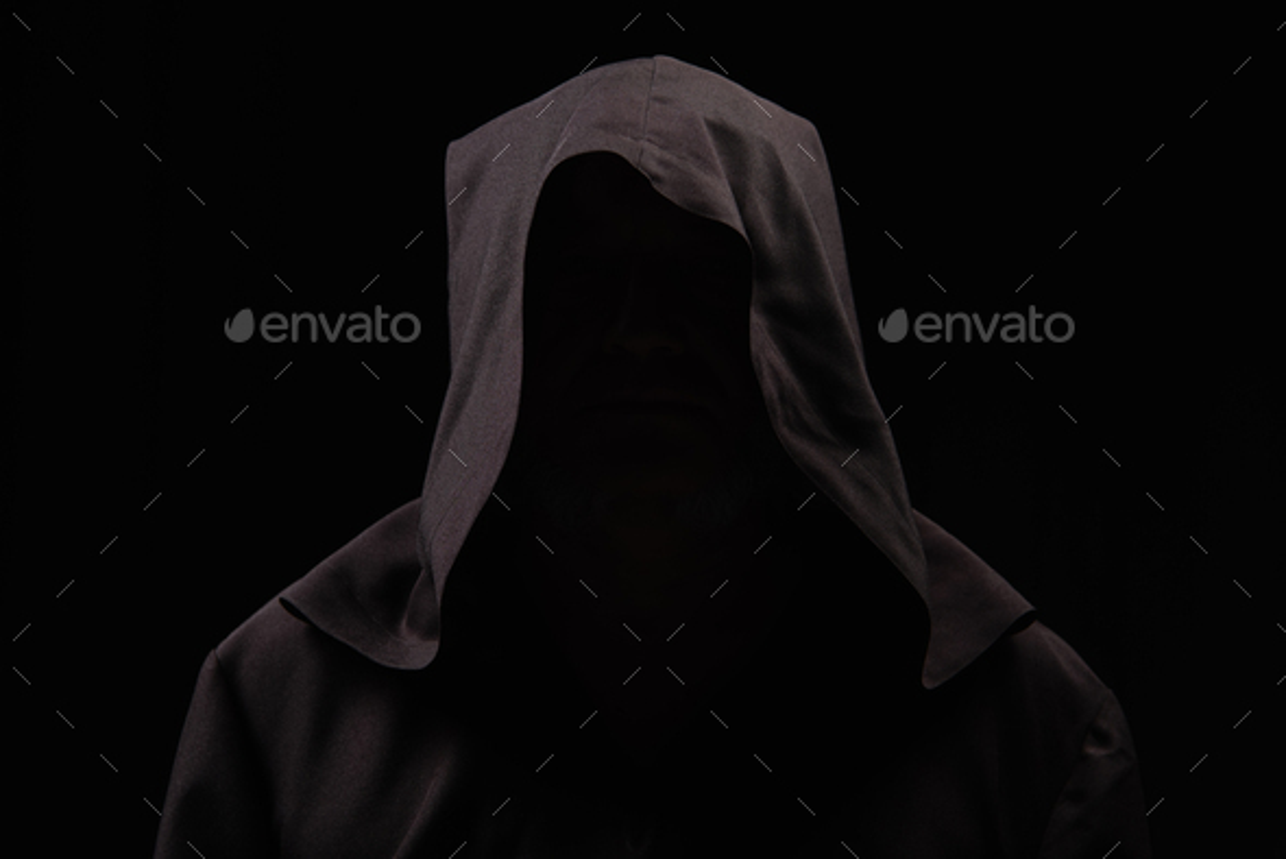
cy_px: 430
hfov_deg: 33.4
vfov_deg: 22.6
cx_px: 643
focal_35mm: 60
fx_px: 2144
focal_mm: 60
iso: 200
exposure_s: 1/160
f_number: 6.3
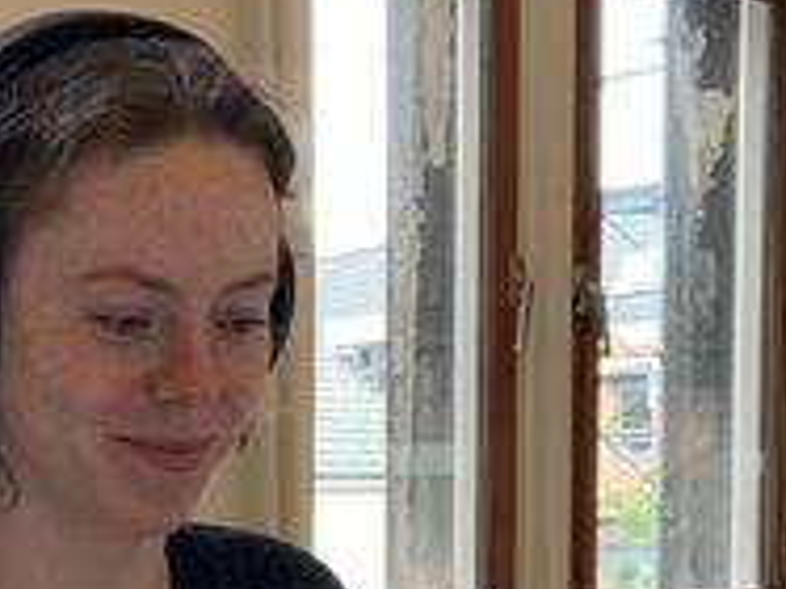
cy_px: 816
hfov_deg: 21.5
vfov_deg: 15.6
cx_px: 63
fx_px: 2020
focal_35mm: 89
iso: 80
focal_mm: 4.25
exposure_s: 1/121
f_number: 1.8
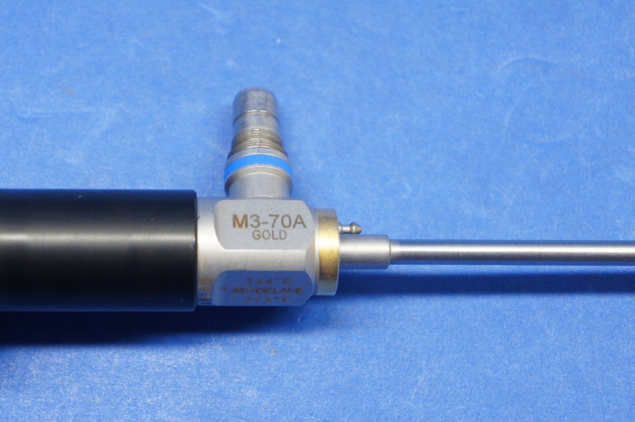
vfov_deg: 13.2
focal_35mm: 104
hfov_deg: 19.7
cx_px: 258
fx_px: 1827
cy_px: 238
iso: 1000
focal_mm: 55
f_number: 5.6
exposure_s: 1/100
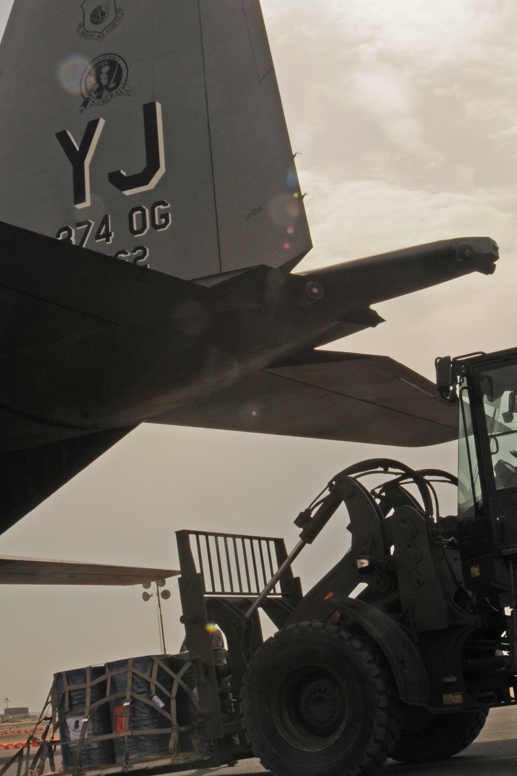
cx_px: 276
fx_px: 1249
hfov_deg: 23.4
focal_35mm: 58
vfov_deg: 34.4
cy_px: 324
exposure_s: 1/250
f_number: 25
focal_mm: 28
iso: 320
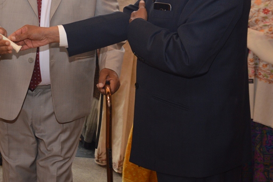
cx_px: 51
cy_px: 32
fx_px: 796
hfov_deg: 19.3
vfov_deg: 13.0
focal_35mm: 105
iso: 400
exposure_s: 1/80
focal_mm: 35
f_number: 4.5
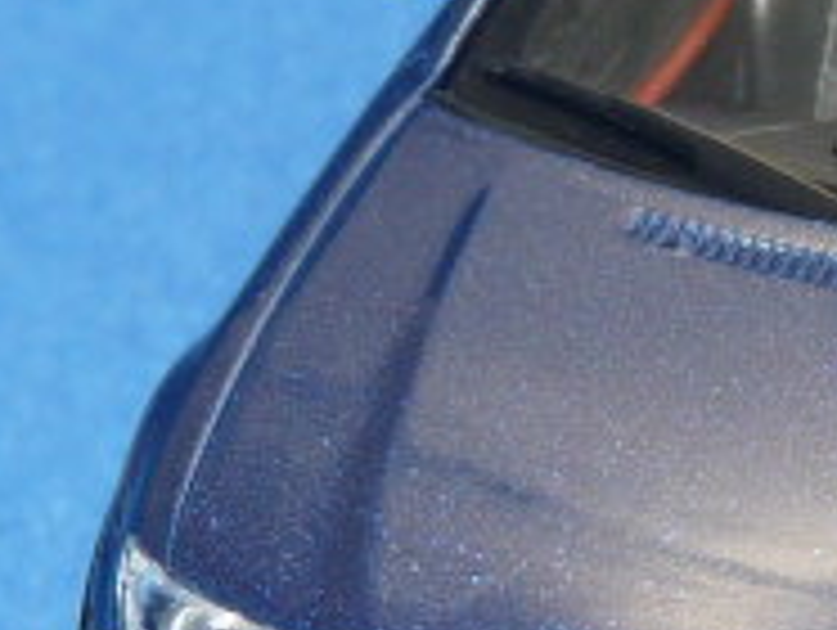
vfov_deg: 3.8
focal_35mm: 395
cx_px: 958
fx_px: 9563
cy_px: 225
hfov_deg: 5.0
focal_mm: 11.5
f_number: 3.4
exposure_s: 1/30
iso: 100
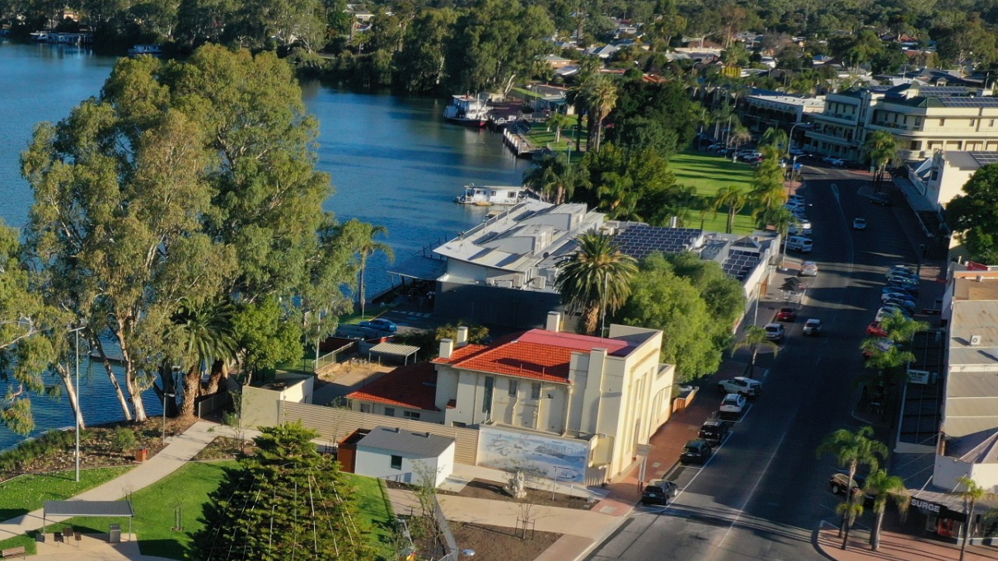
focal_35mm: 62
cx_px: 74
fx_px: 1641
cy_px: 489
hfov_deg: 32.0
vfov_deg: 19.1
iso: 100
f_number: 6.3
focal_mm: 10.26
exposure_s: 1/500
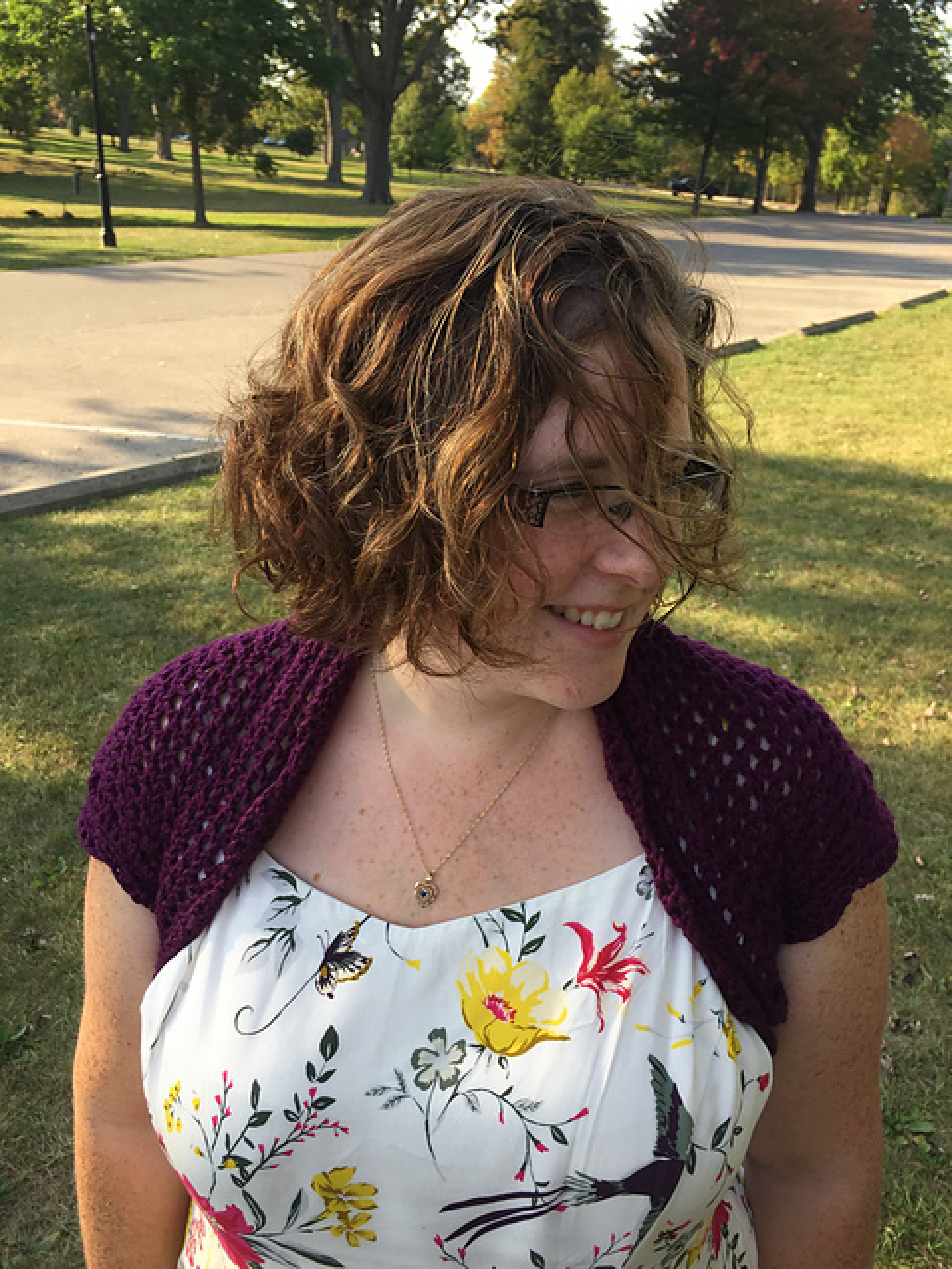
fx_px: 1063
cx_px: 476
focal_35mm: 29
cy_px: 634
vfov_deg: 61.7
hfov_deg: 48.2
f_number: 2.2
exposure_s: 1/359
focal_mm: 4.15
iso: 32
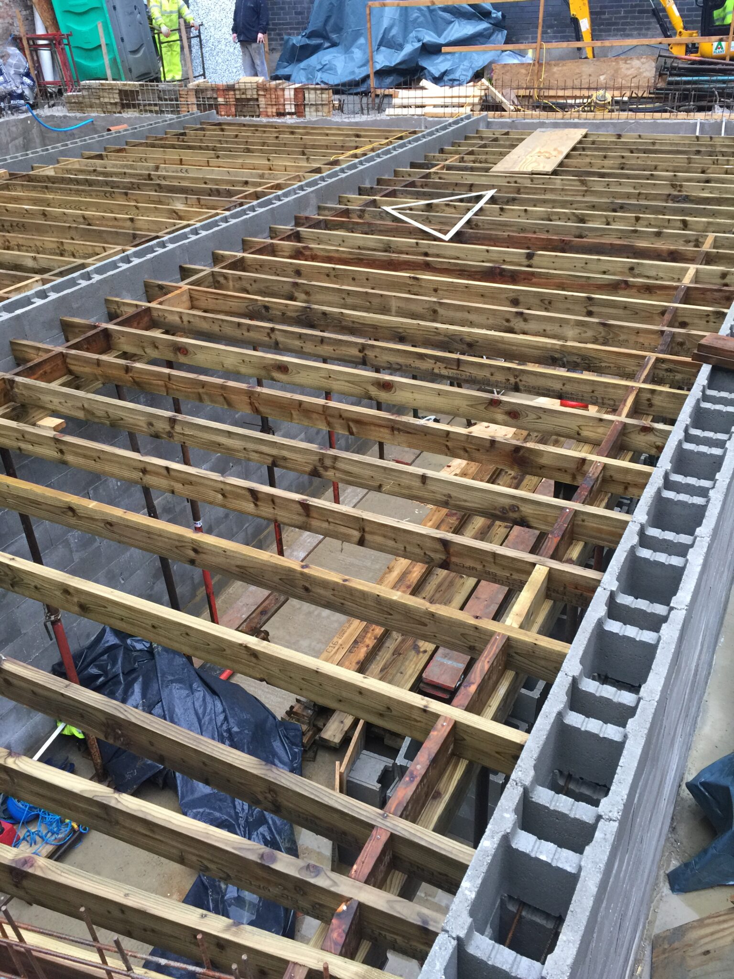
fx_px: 820
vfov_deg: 61.7
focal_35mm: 29
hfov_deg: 48.2
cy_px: 490
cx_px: 367
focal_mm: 4.15
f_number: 2.2
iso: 64
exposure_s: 1/33
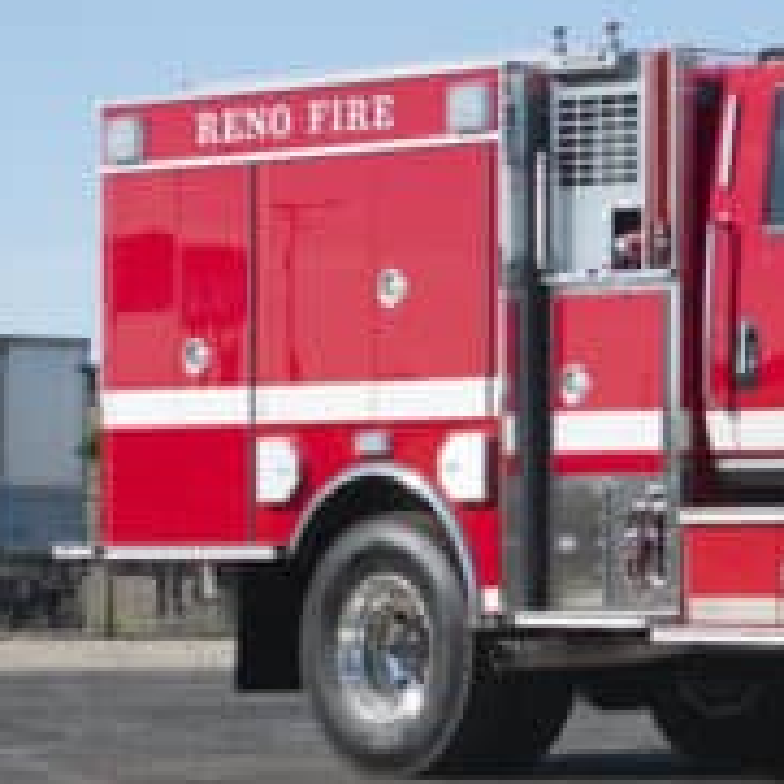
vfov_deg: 9.2
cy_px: 442
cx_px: 1001
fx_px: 4879
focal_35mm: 190
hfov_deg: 9.0
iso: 160
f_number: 6.3
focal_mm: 45
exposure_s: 1/640
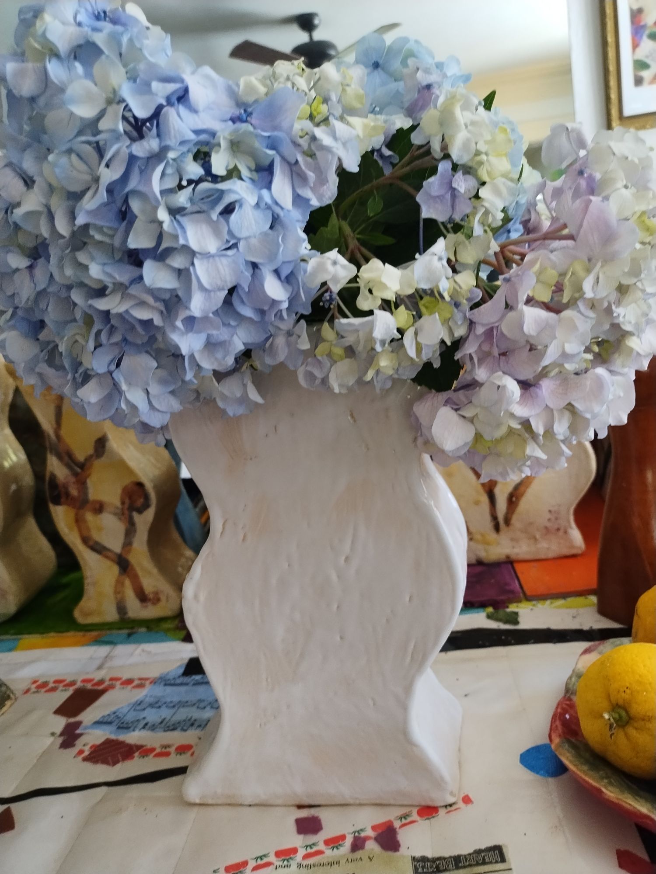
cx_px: 328
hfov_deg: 54.9
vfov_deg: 69.4
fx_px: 632
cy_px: 437
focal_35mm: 25
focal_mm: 4.71
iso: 250
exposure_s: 1/40
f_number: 1.7
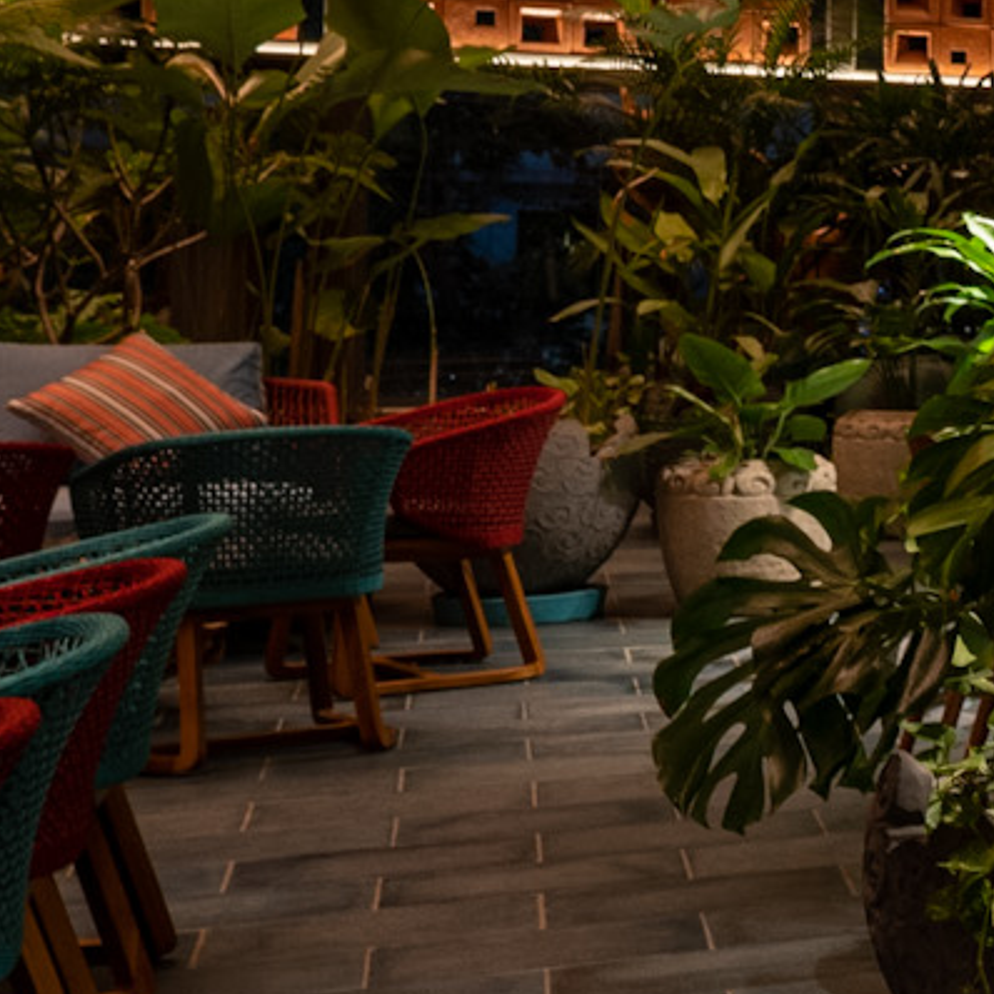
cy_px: 276
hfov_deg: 13.7
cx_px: 2497
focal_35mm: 83
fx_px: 2696
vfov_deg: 20.8
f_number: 6.3
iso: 200
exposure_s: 2
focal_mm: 19
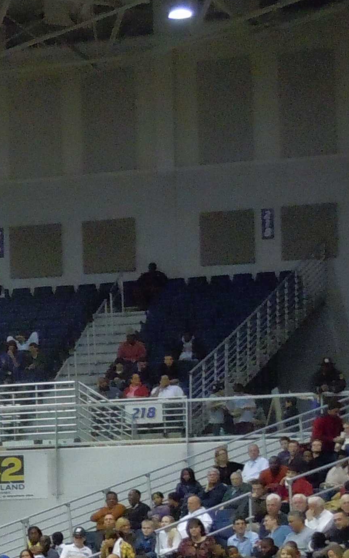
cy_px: 592
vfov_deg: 11.9
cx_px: -413
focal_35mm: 173
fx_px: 2633
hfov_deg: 7.2
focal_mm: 9.3
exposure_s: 1/80
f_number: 3.9
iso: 800
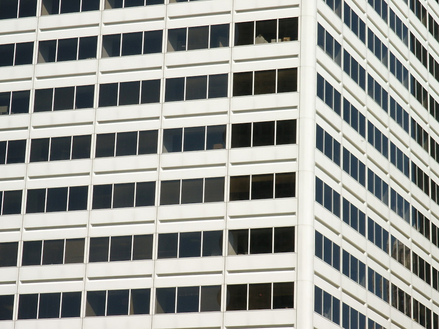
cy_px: 164
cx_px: 220
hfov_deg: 16.0
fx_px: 1560
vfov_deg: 12.0
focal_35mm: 123
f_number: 8
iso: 64
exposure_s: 1/180
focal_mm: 24.98
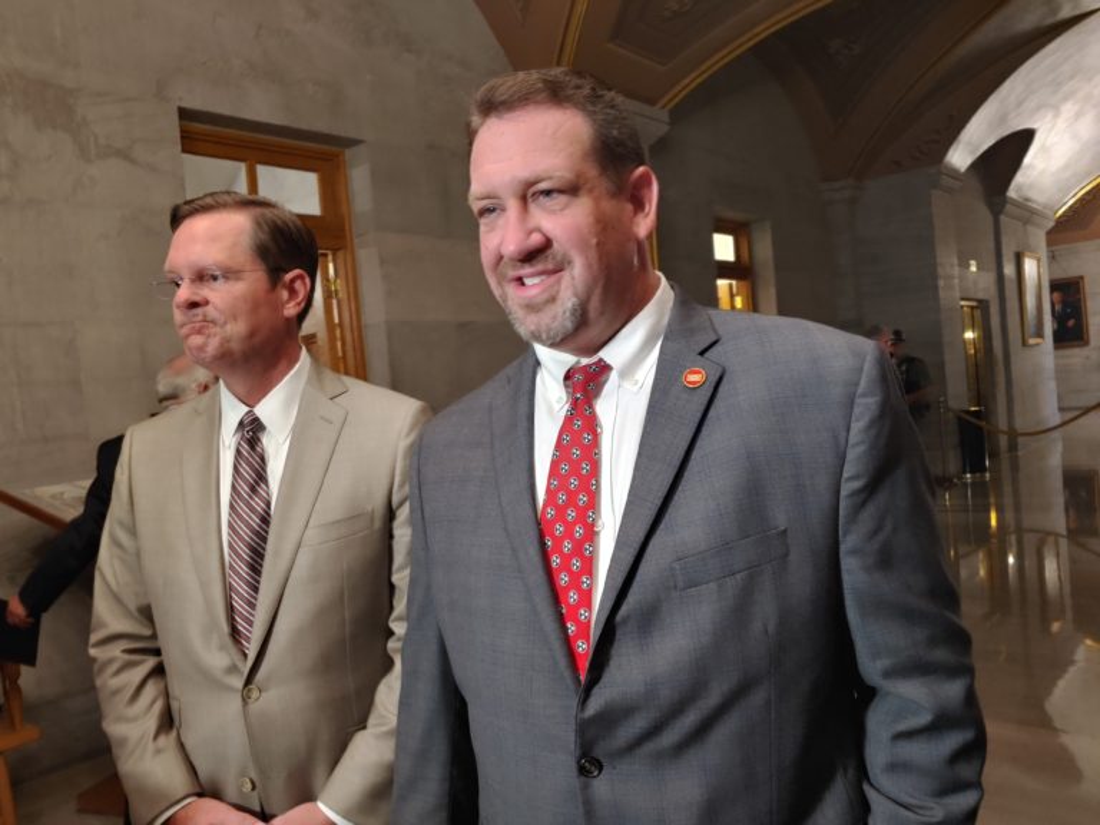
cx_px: 550
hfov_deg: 69.4
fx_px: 794
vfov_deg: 54.9
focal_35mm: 25
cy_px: 412
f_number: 1.5
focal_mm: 4.23
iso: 300
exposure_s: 1/24
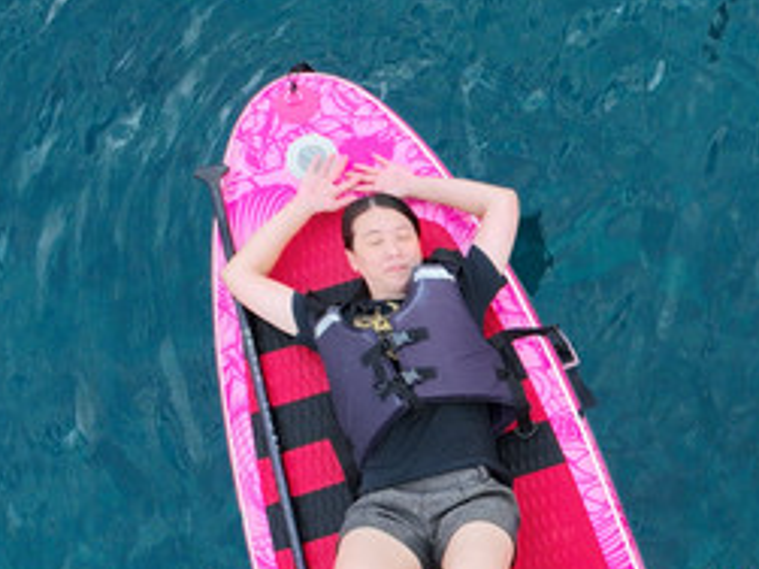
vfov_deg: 14.1
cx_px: 1016
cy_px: 639
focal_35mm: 102
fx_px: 2235
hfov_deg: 17.9
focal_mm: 12.29
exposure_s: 1/200
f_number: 2.8
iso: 160
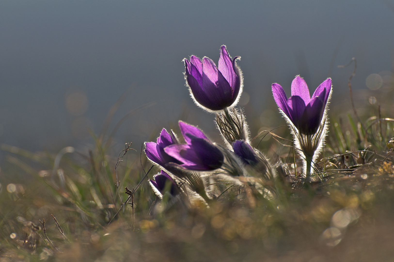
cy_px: 131
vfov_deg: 3.4
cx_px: 197
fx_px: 4427
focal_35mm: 405
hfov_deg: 5.1
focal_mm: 270
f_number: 8
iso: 200
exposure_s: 1/640
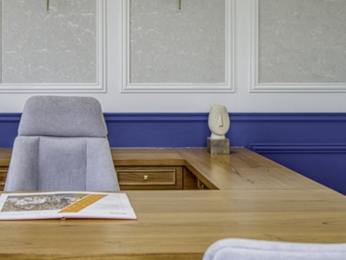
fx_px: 540
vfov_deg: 26.7
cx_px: 81
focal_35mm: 54
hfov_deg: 34.7
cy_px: 60
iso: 125
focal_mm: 24
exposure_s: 1/10
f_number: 7.1
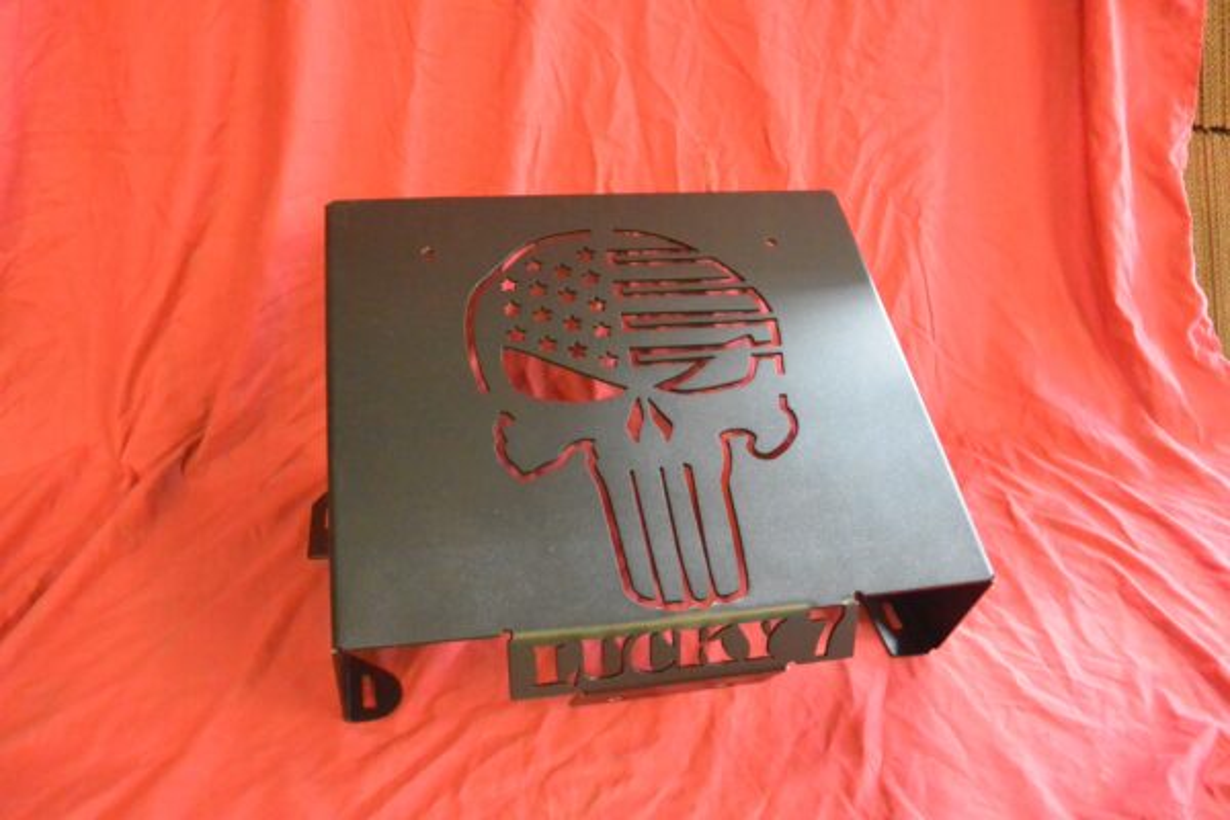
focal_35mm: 29
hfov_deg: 63.7
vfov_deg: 45.0
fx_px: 991
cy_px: 410
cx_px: 615
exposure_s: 1/30
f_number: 3.5
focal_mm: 11
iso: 3200
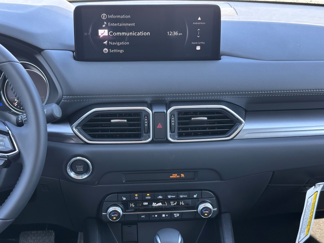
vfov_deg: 30.3
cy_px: 122
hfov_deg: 39.7
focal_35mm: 48
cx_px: 162
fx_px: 449
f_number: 1.78
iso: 80
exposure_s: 1/121
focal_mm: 6.86
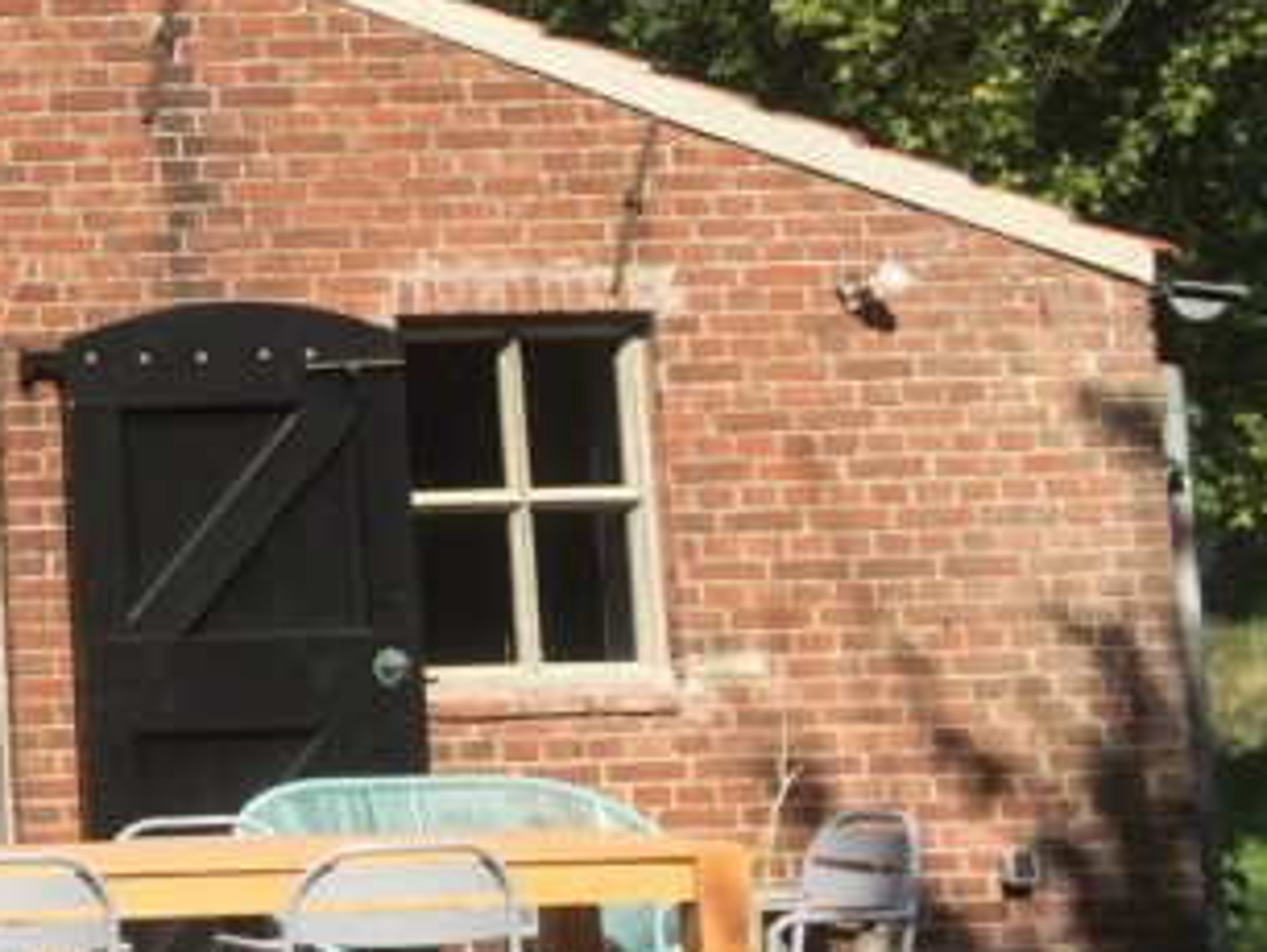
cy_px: 215
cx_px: -555
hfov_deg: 18.3
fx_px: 3553
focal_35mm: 97
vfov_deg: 15.2
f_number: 2.2
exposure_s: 1/2198
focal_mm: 4.15
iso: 32
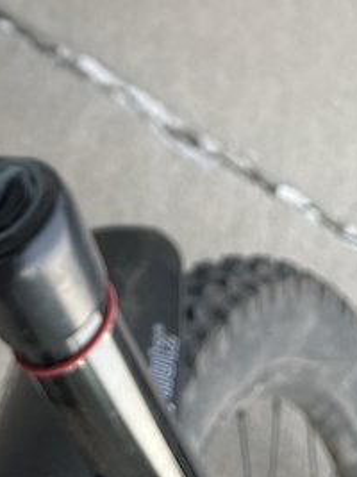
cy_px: -202
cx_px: 45
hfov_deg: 18.6
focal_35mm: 78
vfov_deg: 21.6
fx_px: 1073
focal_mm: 4.2
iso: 64
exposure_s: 1/121
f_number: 1.6
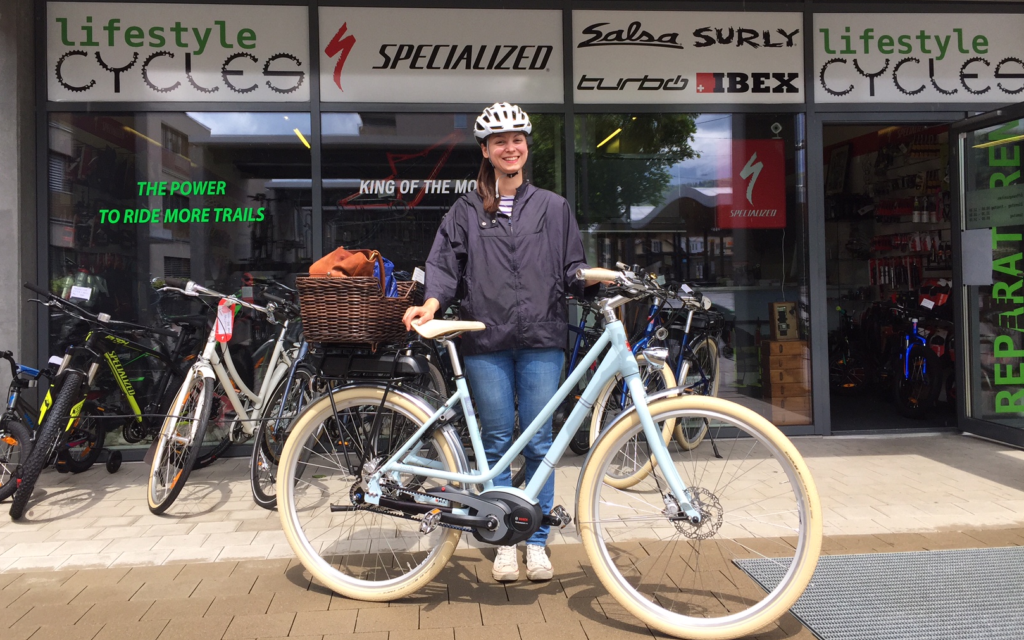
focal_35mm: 31
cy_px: 263
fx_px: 865
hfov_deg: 61.2
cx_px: 513
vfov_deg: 40.5
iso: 32
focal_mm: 4.15
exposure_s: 1/732
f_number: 2.2
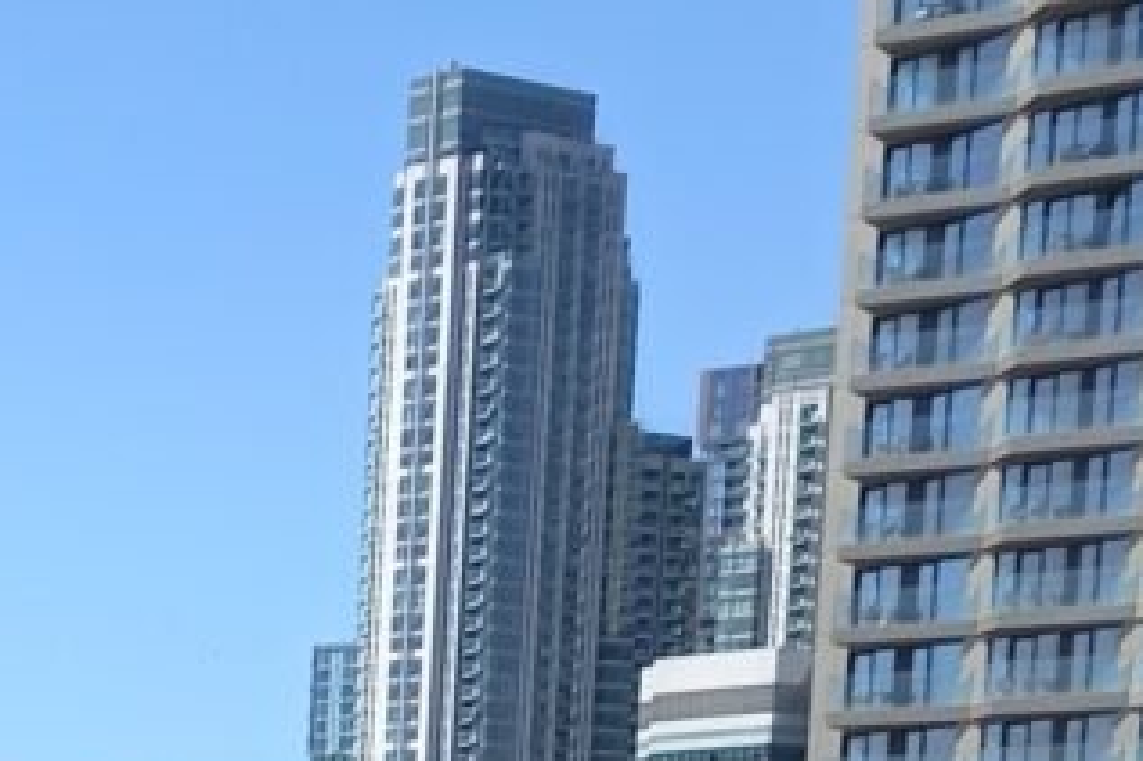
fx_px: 3998
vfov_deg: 9.7
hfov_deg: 15.2
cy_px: 1789
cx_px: -498
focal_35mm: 126
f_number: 2
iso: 25
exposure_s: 1/697
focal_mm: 4.6
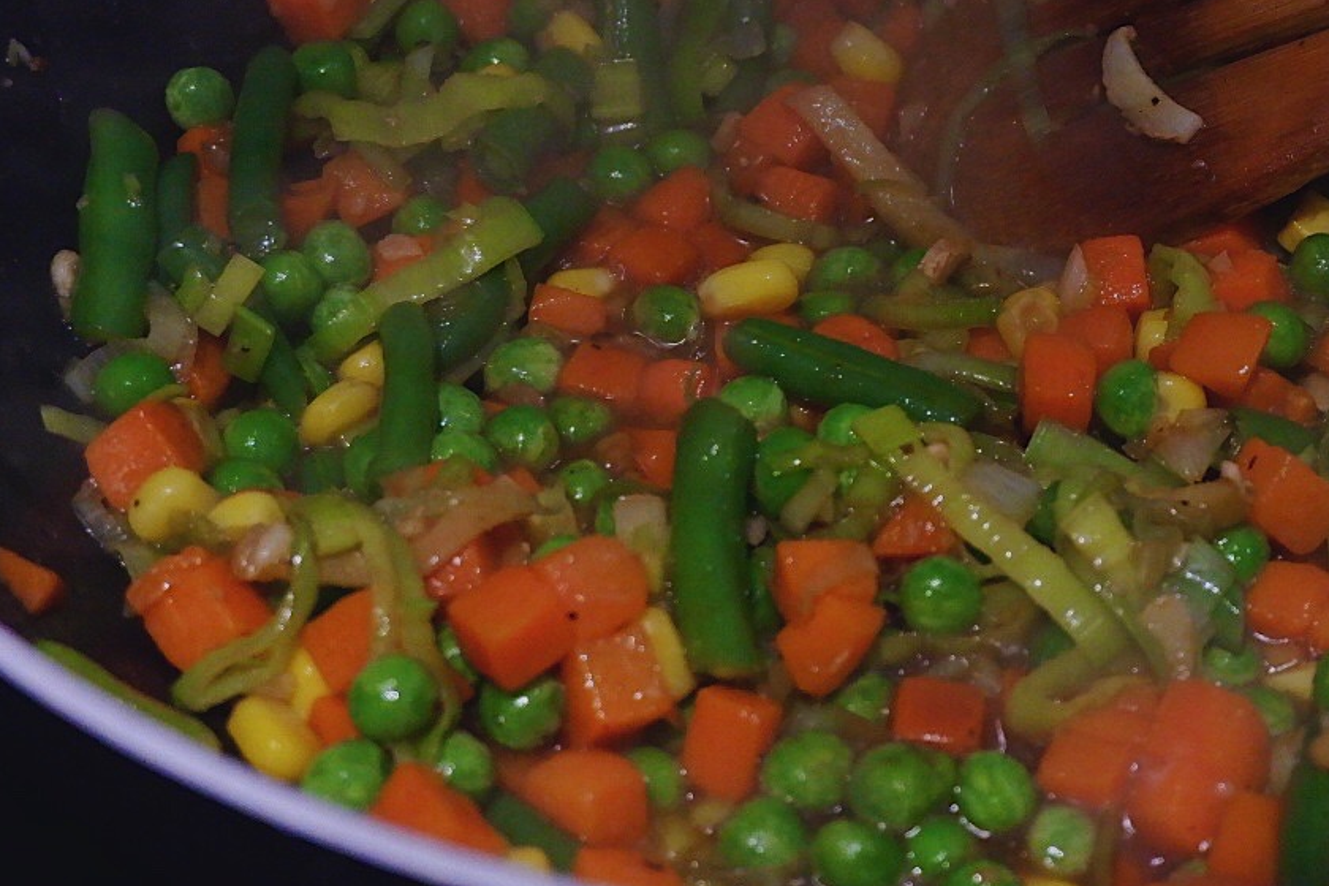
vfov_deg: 18.2
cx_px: 886
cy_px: 142
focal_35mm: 74
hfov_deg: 27.2
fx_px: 2732
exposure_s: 1/60
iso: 4000
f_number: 4.4
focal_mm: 23.5
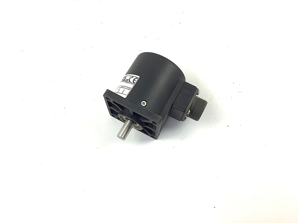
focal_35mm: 31
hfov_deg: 58.3
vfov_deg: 45.4
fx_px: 267
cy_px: 112
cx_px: 149
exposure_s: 1/50
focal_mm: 3.3
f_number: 2.4
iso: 80
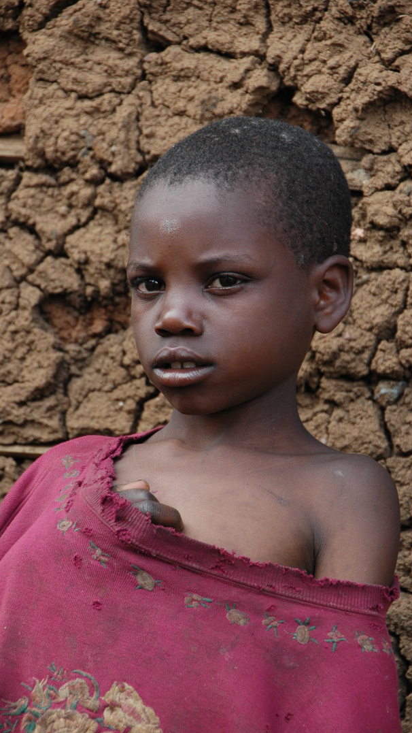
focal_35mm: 189
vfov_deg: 11.4
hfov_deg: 6.4
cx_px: 201
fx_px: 3670
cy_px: 367
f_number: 6
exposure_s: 1/100
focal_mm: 120
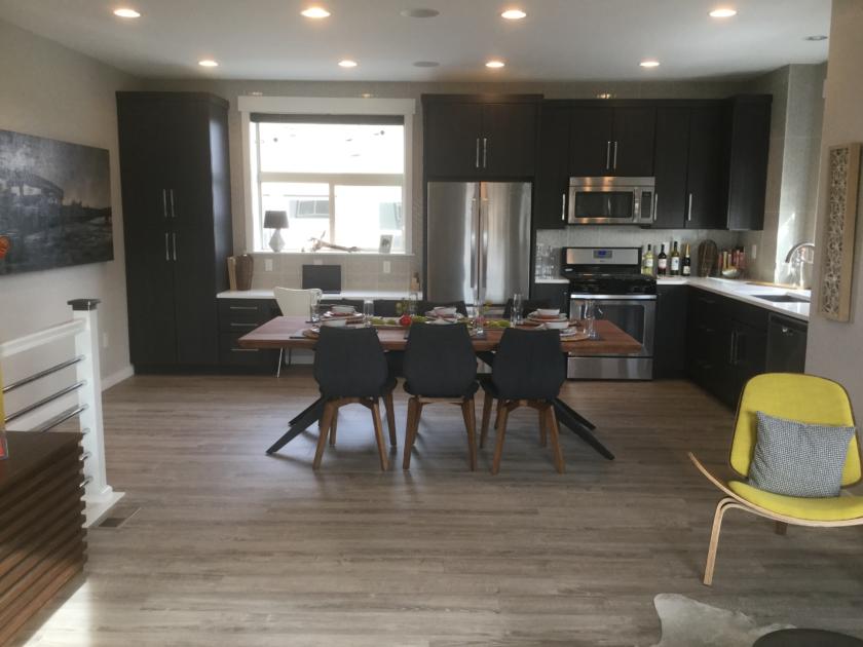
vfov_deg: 45.4
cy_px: 324
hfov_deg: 58.4
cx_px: 432
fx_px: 773
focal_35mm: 31
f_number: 2.4
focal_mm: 3.3
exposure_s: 1/30
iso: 32
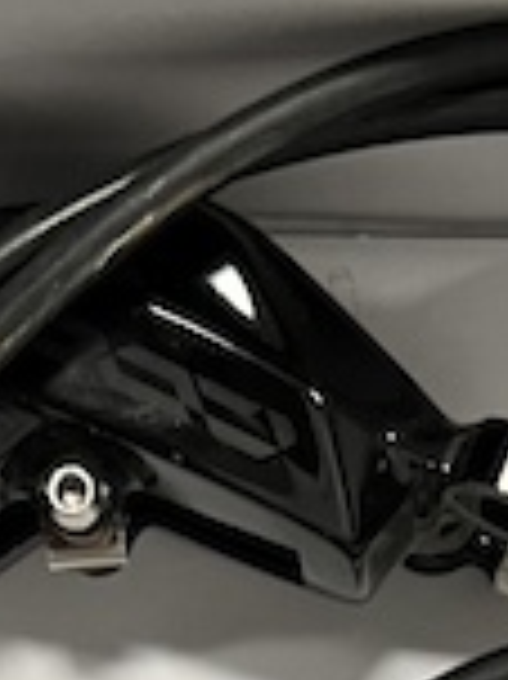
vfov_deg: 12.2
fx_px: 2704
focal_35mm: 138
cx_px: 553
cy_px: 1486
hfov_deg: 10.6
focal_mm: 5.7
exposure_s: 1/60
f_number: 1.5
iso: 100
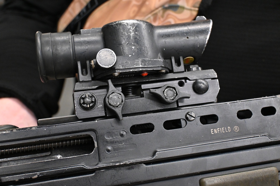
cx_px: 140
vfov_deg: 31.9
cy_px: 93
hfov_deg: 46.4
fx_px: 327
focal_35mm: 42
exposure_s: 1/80
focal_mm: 28
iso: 3200
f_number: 4.5
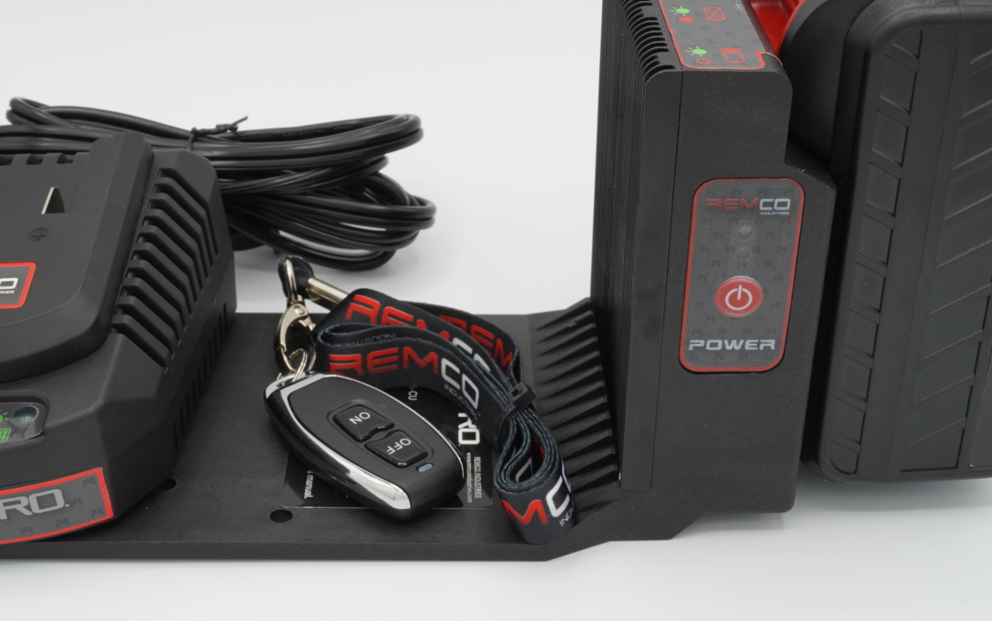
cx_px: 466
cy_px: 320
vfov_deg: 23.2
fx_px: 1514
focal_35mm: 56
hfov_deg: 36.3
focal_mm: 37
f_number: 22
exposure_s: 1/15
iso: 200
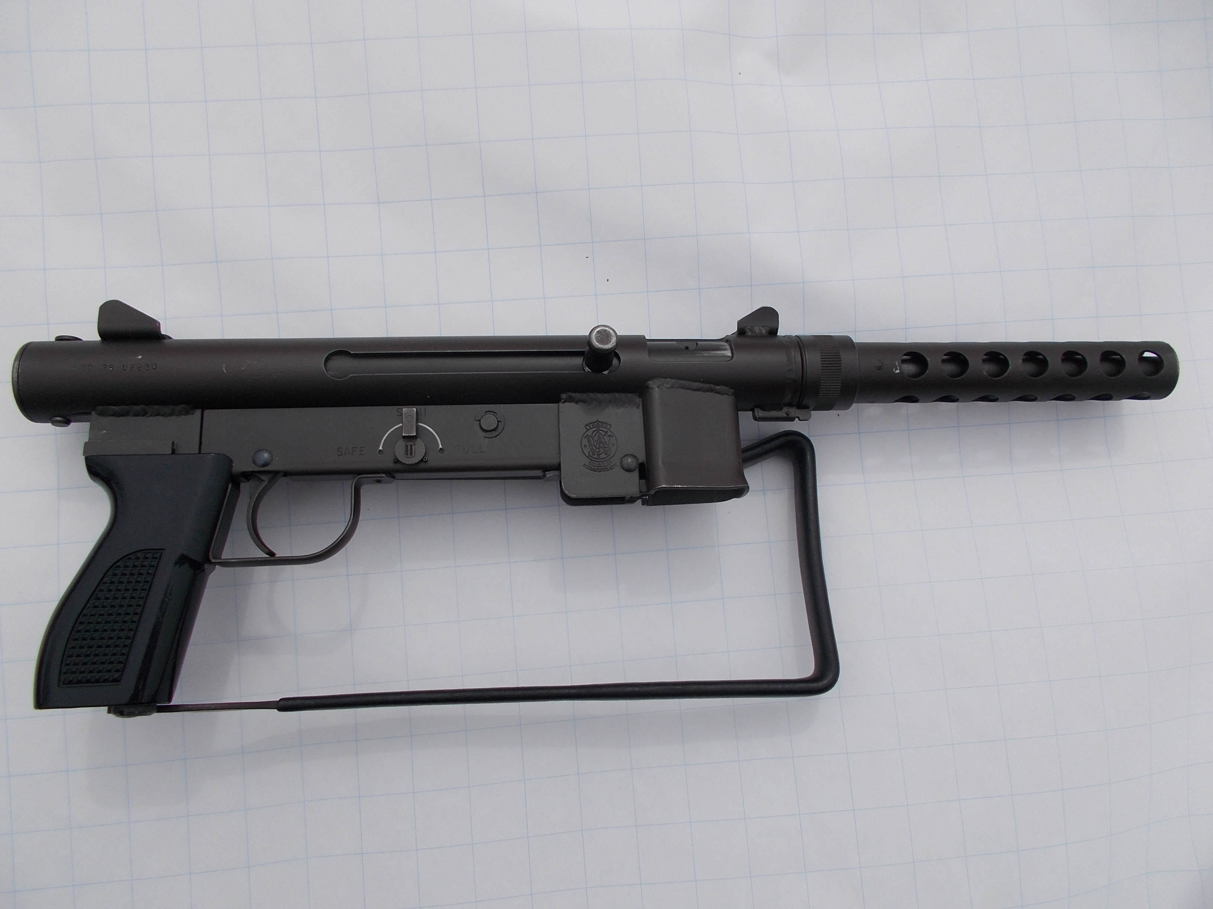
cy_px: 454
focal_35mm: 26
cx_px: 606
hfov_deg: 67.3
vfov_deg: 53.1
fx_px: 911
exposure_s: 1/250
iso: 80
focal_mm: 4.6
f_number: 8
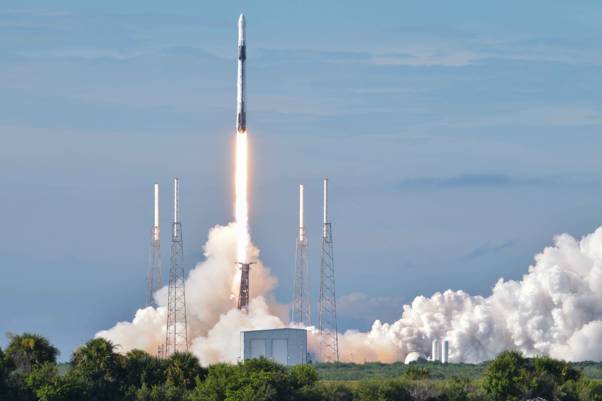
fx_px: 8511
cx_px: 305
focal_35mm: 509
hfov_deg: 4.1
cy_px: 200
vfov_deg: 2.7
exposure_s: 1/200
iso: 500
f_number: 20
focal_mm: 500
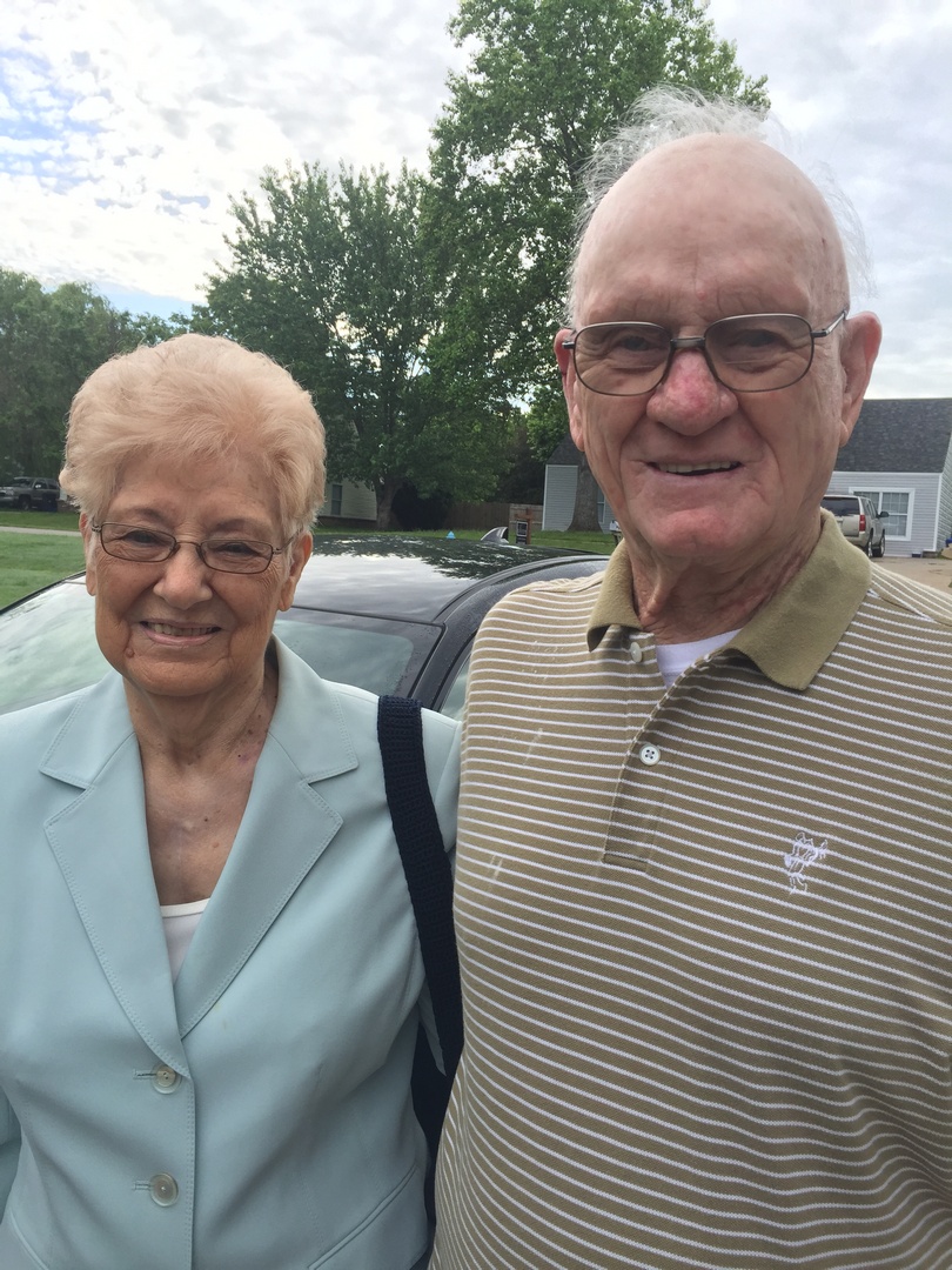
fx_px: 1063
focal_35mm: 29
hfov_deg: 48.2
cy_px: 635
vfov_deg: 61.7
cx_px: 476
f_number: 2.2
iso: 32
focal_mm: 4.15
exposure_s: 1/565
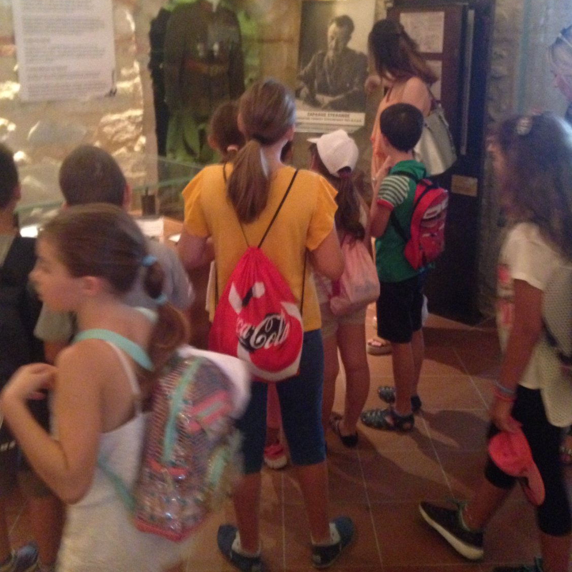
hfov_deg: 42.8
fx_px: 729
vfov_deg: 42.3
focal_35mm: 39
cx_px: 286
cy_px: 196
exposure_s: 1/15
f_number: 2.4
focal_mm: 4.12
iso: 800
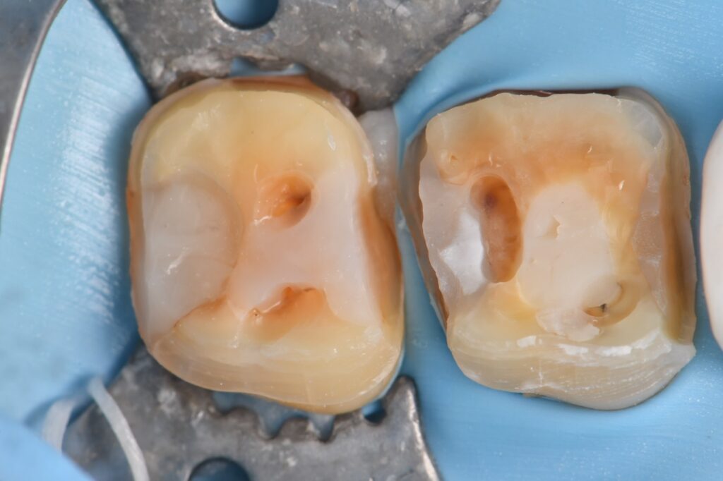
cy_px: 240
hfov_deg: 13.1
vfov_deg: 8.7
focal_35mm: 157
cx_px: 362
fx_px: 3152
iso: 200
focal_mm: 105
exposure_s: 1/160
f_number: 32
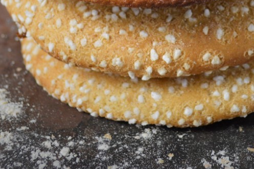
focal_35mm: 84
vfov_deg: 15.8
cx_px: 189
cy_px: -14
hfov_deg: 24.0
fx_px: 592
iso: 400
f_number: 4
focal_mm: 24
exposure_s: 1/40
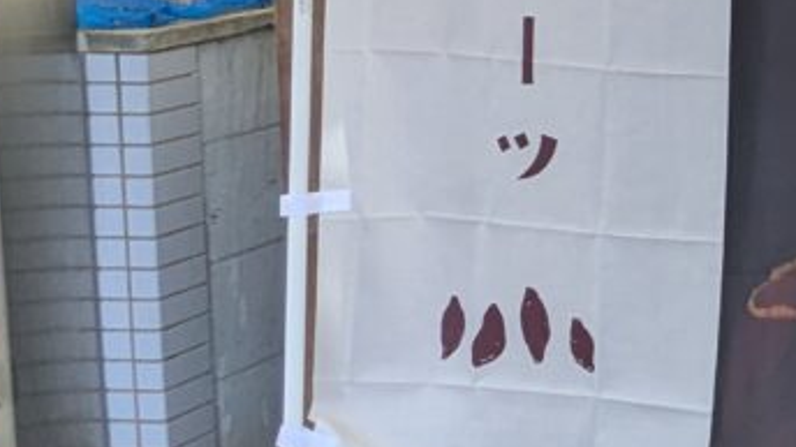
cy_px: -117
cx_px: 1557
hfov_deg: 18.6
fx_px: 1645
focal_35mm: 78
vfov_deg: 14.8
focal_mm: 2.35
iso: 47
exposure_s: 1/163
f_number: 2.2
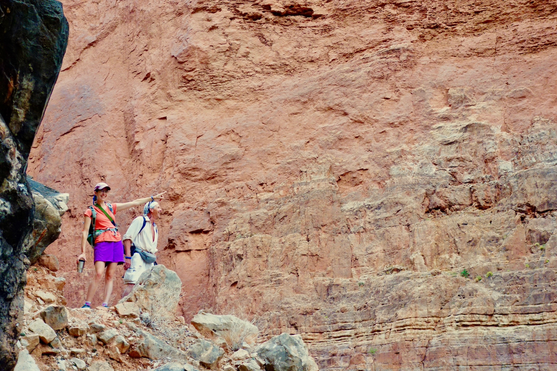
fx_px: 975
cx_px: 278
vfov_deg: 21.6
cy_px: 186
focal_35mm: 63
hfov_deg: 31.9
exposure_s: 1/80
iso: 640
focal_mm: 23.55
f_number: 3.5
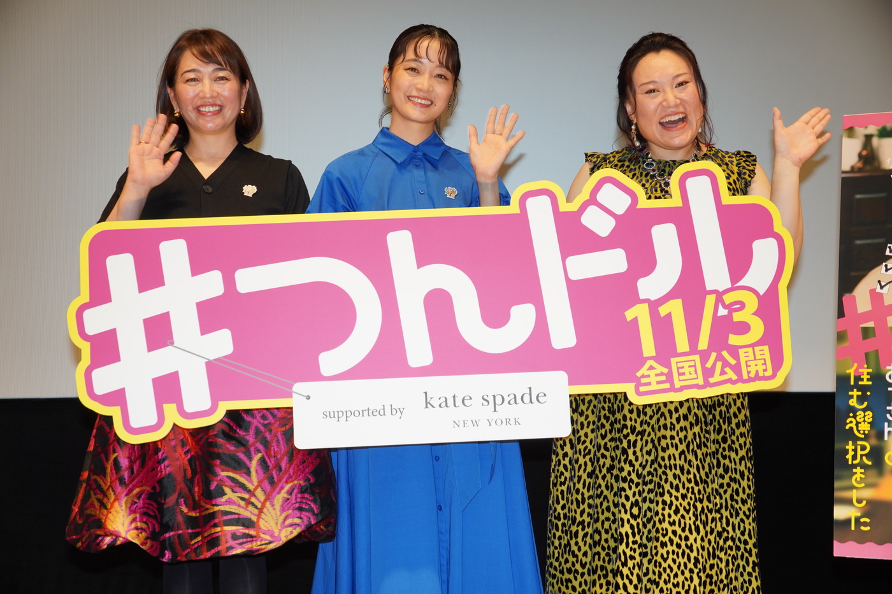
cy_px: 297
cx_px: 446
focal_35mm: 64
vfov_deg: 21.1
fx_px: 1598
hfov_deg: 31.2
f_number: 4.5
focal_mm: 43
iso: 200
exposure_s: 1/80
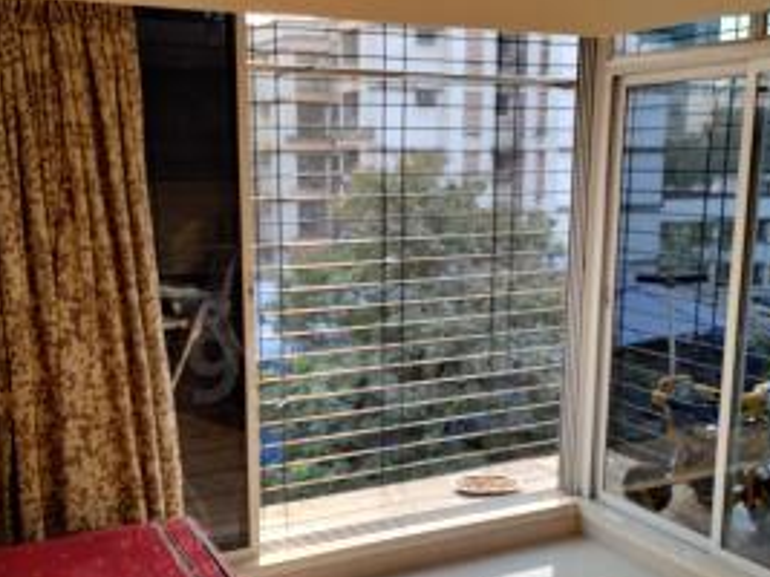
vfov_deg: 34.1
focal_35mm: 42
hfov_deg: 44.8
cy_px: 365
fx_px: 934
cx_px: 375
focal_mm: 4.27
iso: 113
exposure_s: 1/100
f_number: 1.8
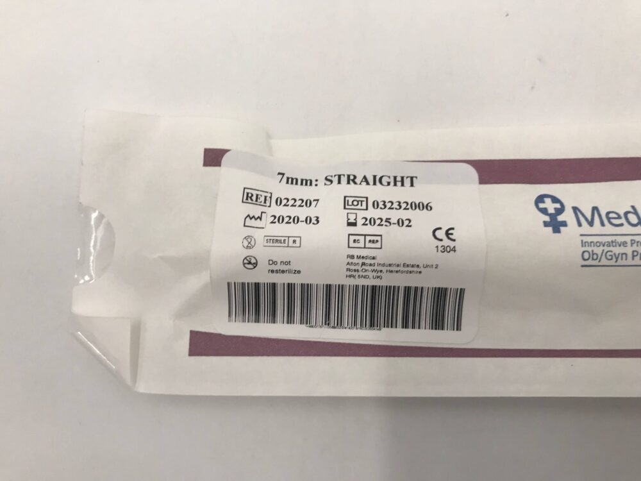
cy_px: 240
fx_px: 518
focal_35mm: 28
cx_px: 320
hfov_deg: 63.4
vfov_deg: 49.7
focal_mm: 3.99
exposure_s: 1/40
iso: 25
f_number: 1.8
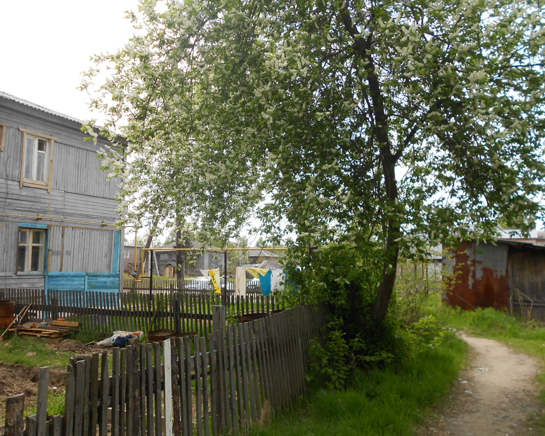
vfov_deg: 45.8
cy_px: 204
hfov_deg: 55.4
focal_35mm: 32
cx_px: 230
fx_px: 516
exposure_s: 1/400
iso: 80
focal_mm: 4.6
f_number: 3.2
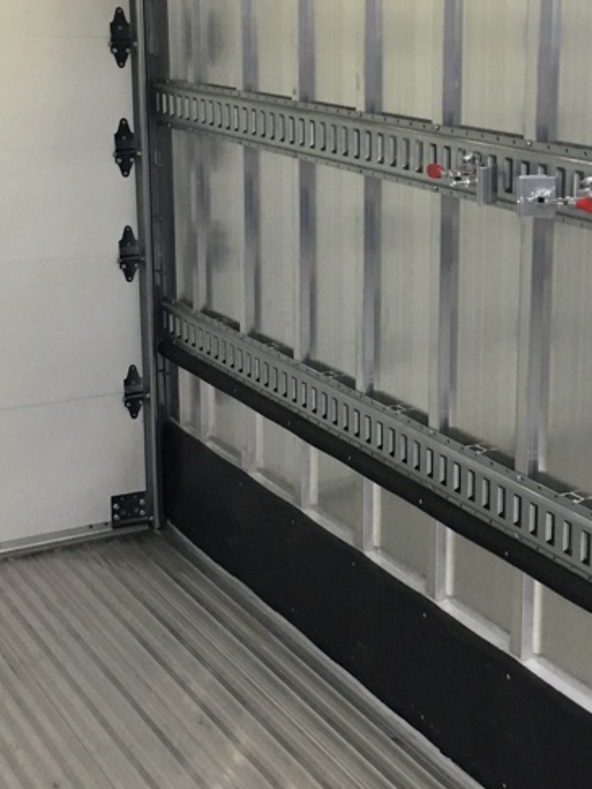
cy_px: 329
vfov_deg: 31.6
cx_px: 470
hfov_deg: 23.7
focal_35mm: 61
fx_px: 1392
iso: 125
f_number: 2.2
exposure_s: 1/30
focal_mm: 4.15
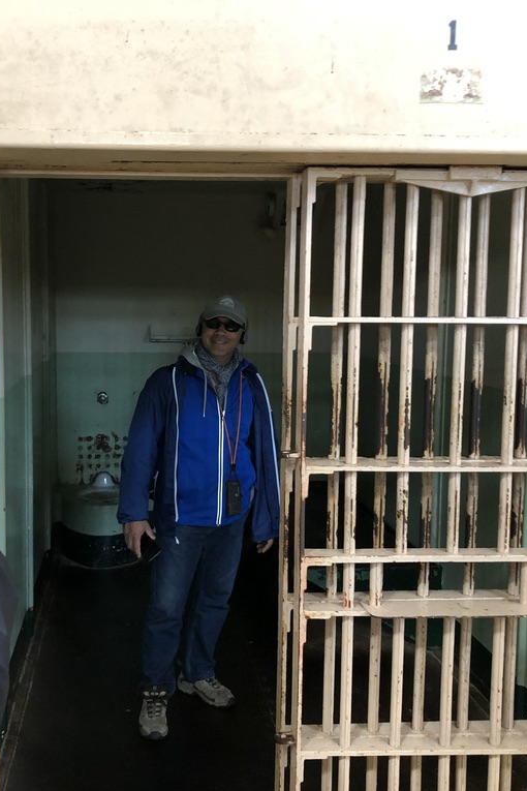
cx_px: 174
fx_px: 856
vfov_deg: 49.6
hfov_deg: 33.9
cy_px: 396
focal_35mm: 39
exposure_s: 1/15
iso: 64
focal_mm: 4
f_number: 1.8
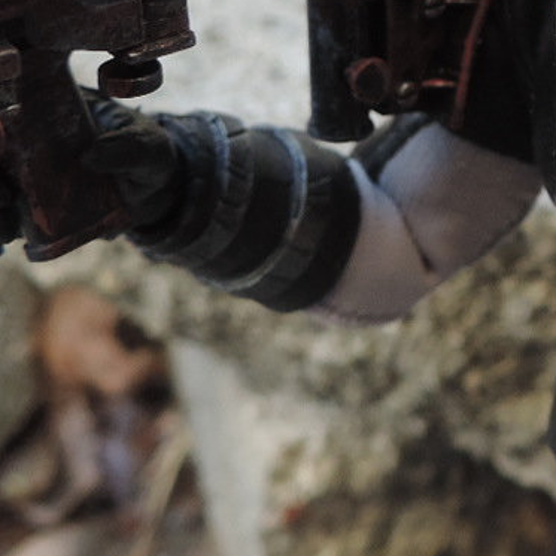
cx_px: 513
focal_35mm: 91
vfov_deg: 18.7
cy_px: 30
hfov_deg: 18.7
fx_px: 1654
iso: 220
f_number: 3
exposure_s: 1/30
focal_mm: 4.3
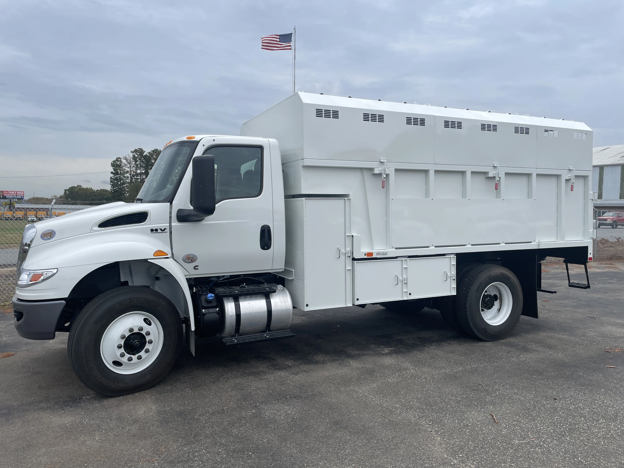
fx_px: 469
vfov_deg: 53.1
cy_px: 234
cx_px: 312
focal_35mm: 26
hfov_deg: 67.3
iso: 32
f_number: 1.6
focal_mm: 4.2
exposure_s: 1/2506
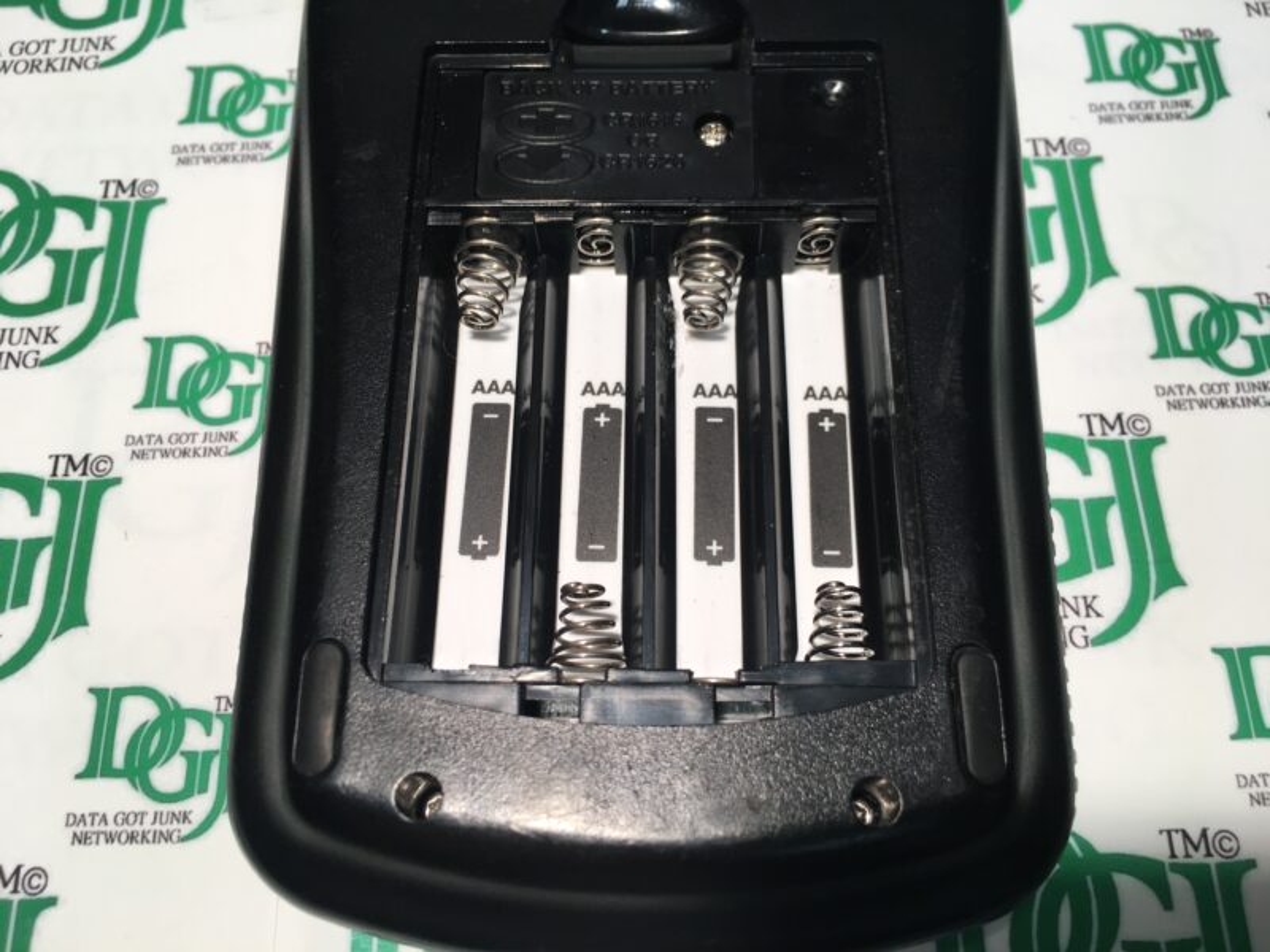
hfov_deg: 61.7
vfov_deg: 48.2
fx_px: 1064
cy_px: 476
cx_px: 635
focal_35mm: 29
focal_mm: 4.15
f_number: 2.2
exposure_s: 1/120
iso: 40
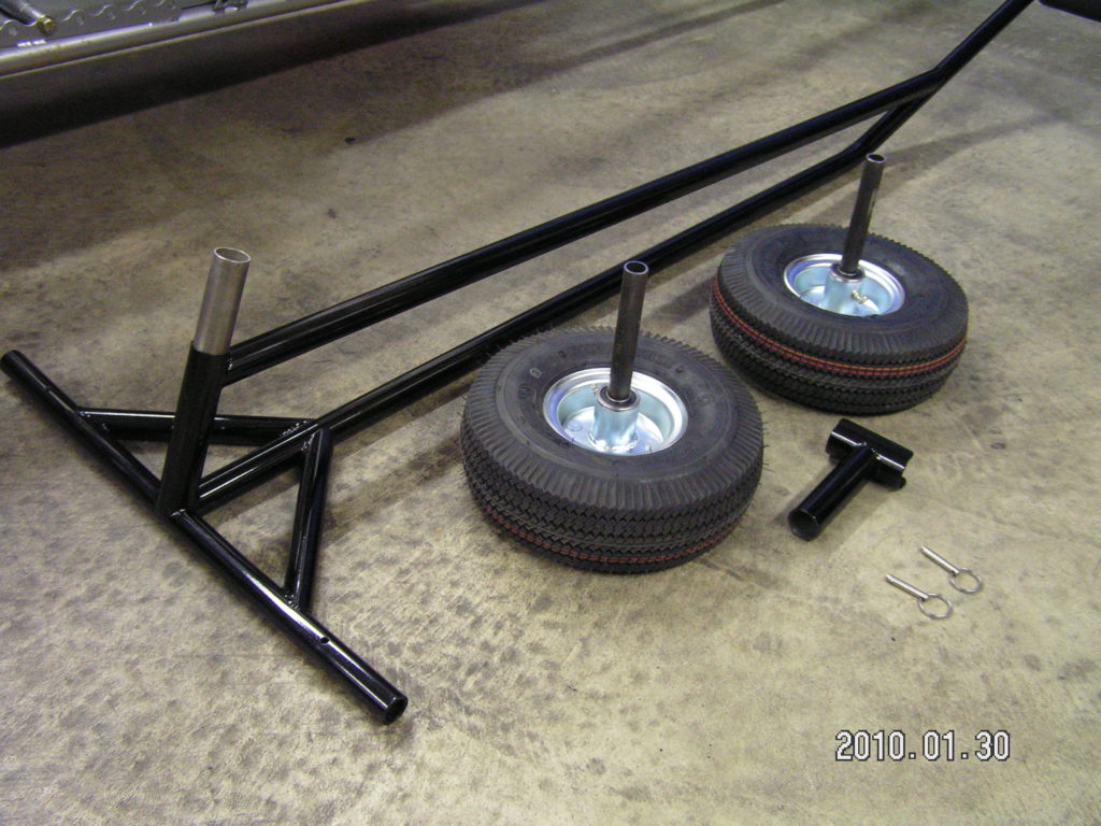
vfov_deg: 37.7
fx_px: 1209
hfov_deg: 49.0
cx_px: 550
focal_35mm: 38
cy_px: 413
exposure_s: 1/25
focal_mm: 6.3
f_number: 2.8
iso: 200
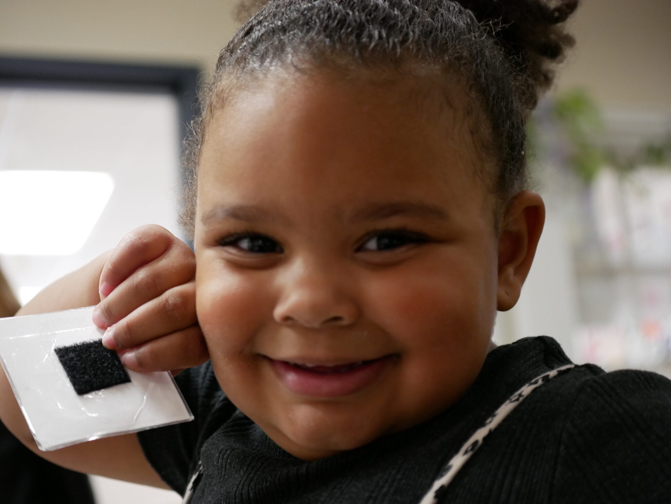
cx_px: 336
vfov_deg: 21.0
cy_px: 252
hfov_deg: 27.8
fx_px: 1358
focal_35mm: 70
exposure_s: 1/80
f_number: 2.8
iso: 1250
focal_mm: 35
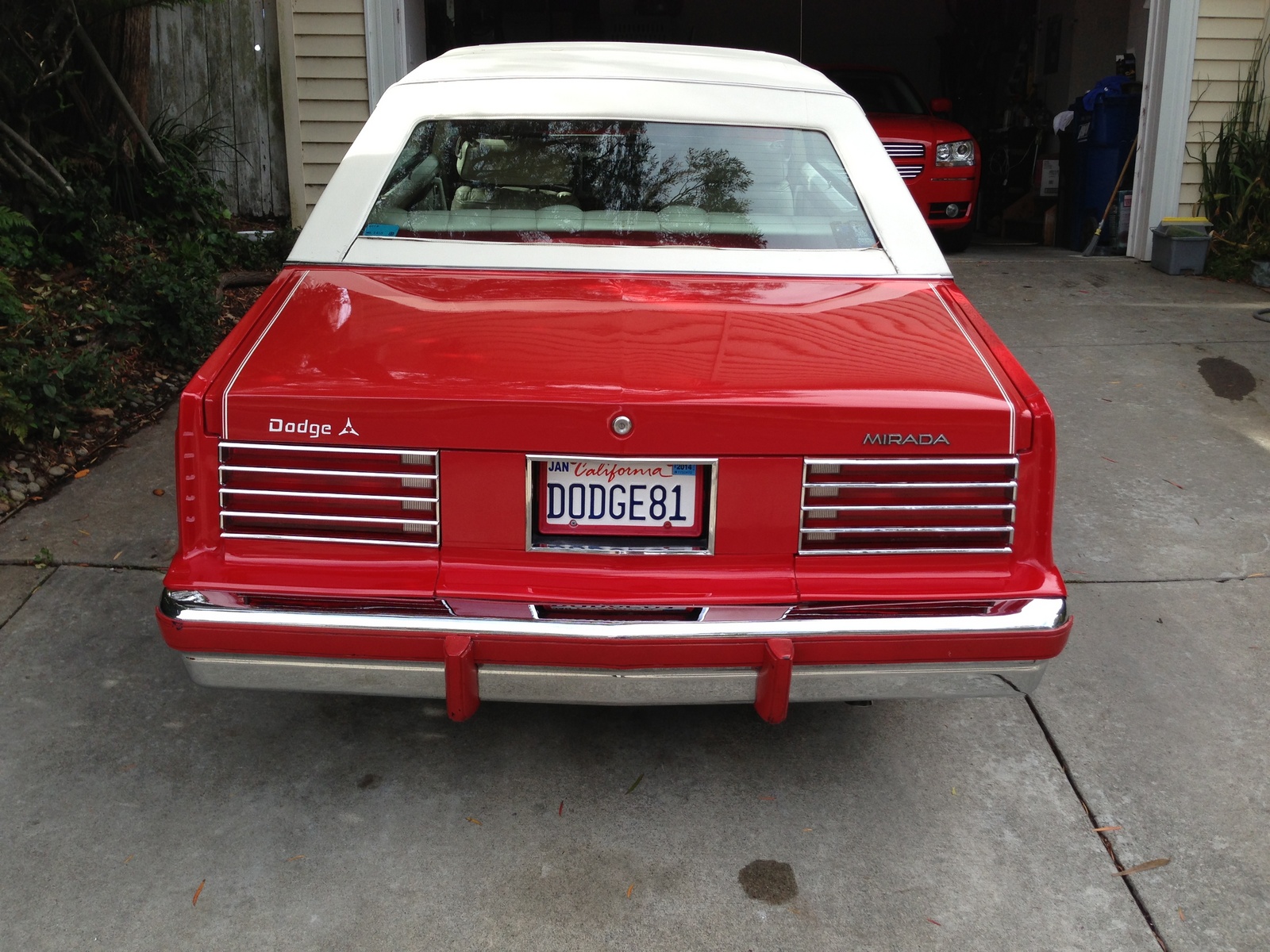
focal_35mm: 33
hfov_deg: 55.4
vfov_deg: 42.9
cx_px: 635
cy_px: 476
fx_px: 1211
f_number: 2.4
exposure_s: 1/354
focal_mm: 4.13
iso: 50
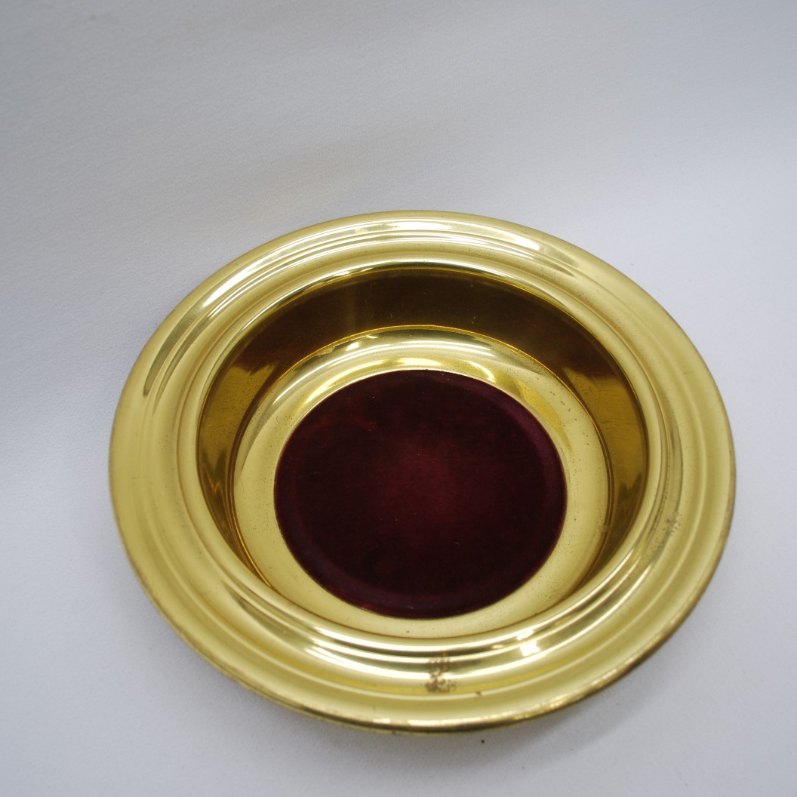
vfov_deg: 42.8
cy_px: 404
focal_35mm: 39
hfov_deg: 42.8
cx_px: 405
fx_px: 1016
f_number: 4
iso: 200
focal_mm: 20
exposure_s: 1/60
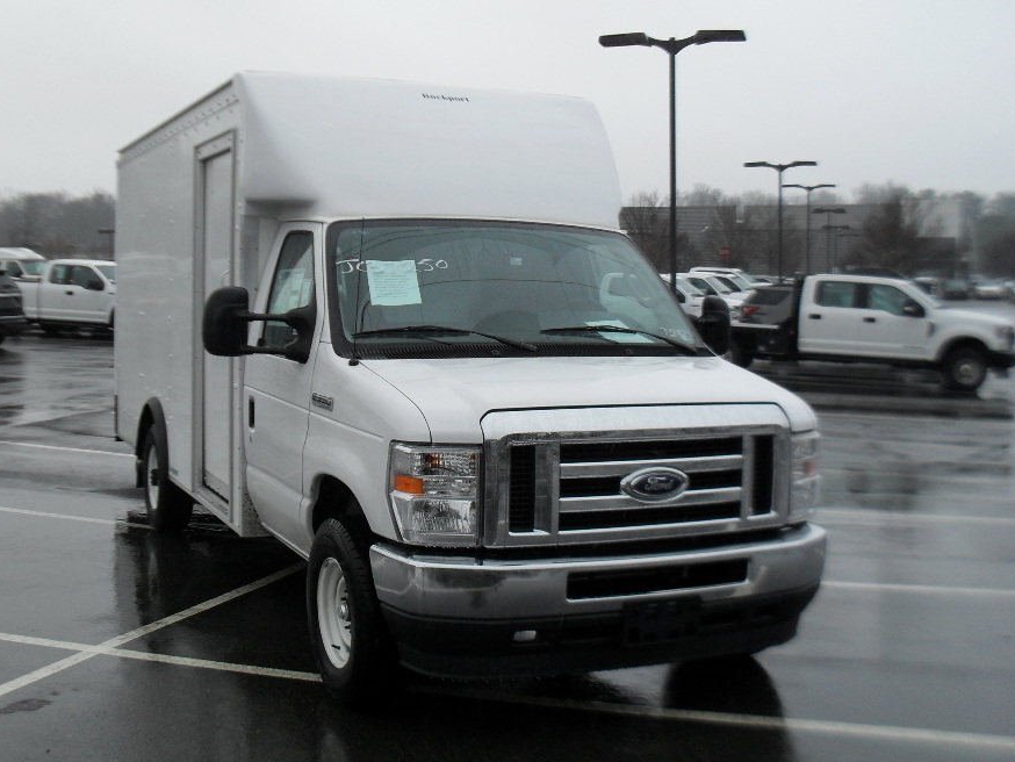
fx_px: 1203
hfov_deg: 45.7
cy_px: 372
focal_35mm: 41
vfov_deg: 35.2
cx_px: 471
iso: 100
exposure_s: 1/350
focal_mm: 6.3
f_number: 3.2
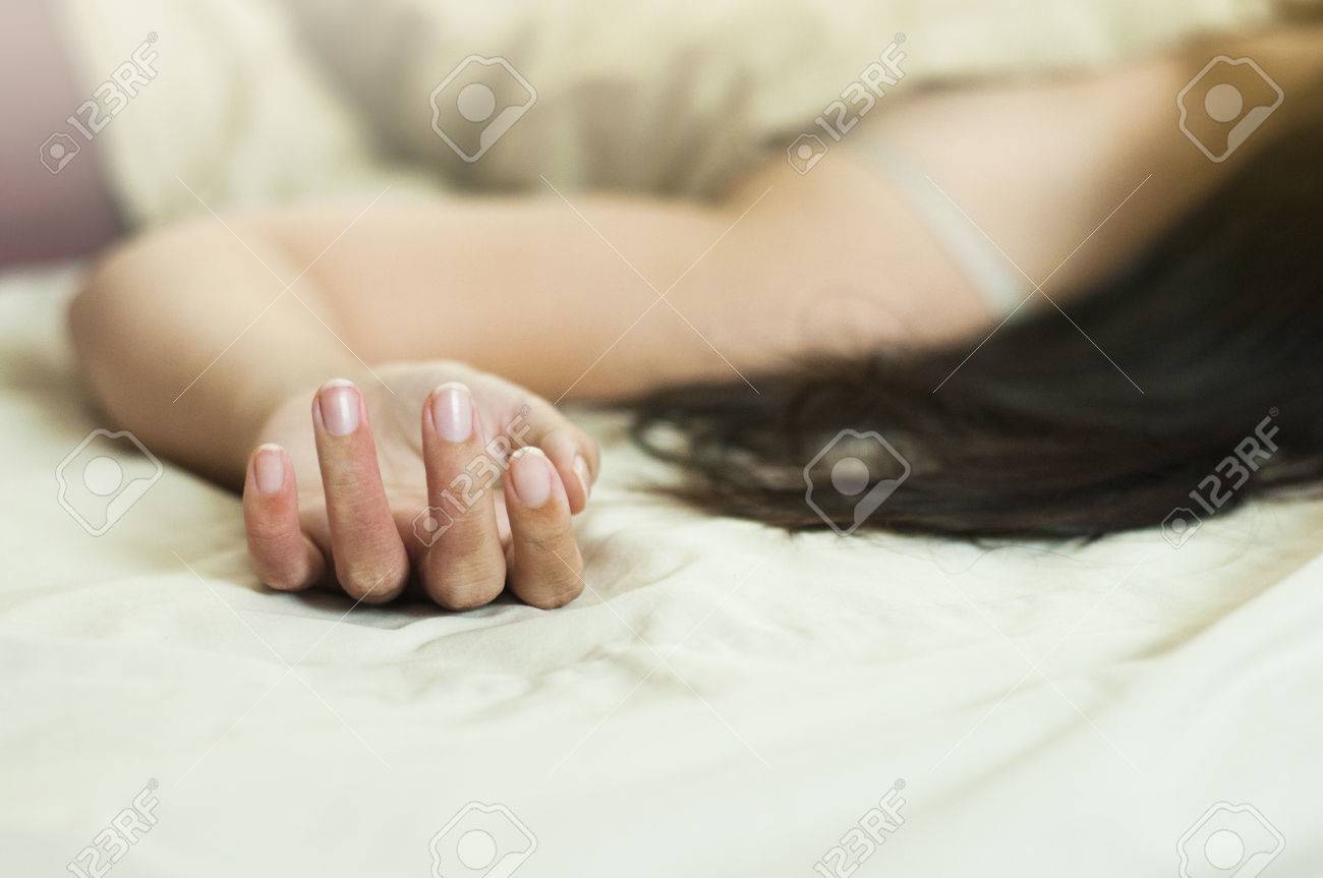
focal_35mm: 75
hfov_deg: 27.0
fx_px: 2752
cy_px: 439
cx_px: 662
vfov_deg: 18.1
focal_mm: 50
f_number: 2.8
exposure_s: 1/100
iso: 800
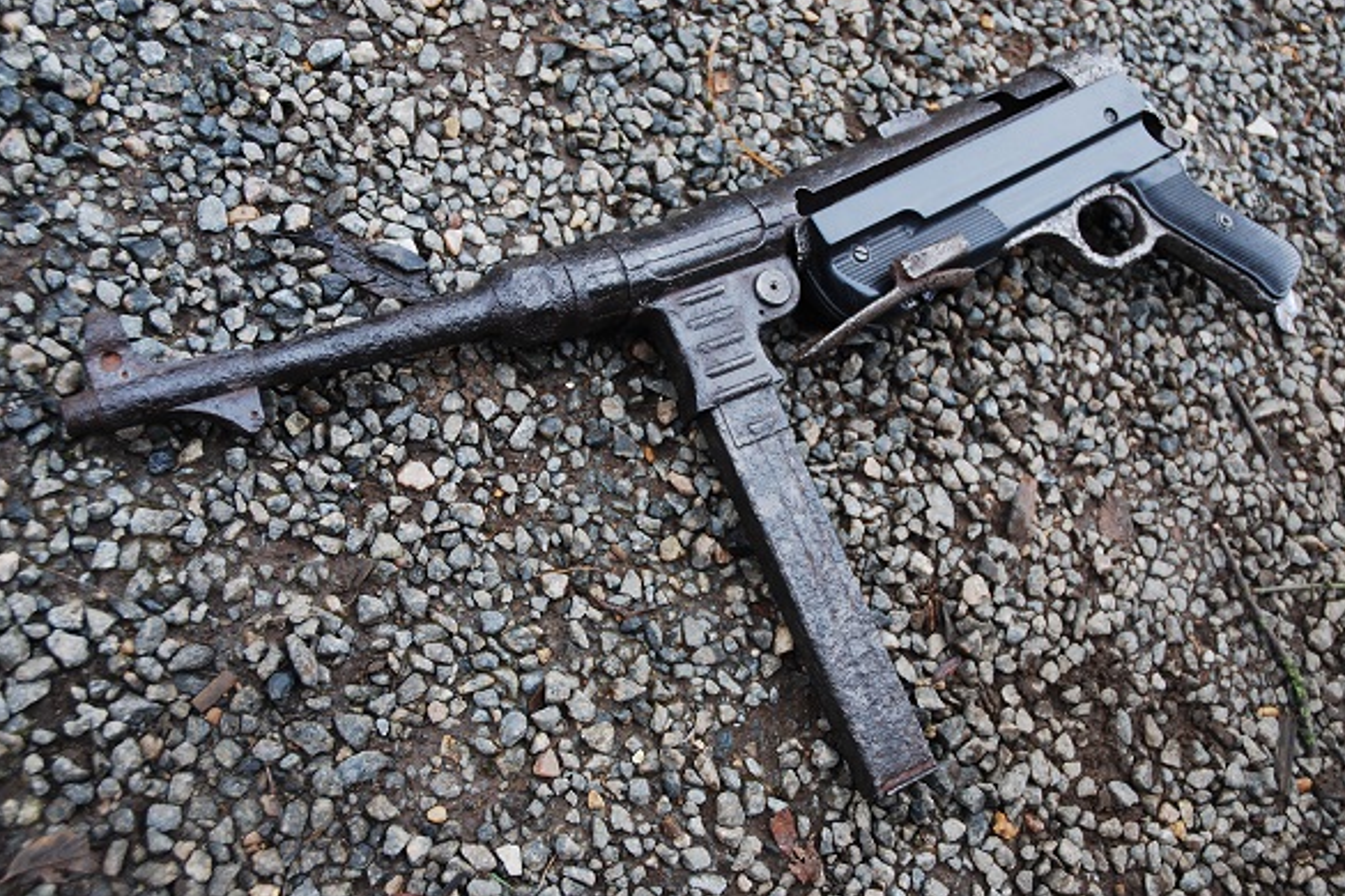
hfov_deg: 50.1
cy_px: 447
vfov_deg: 34.6
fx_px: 1439
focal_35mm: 39
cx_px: 681
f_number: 5
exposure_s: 1/100
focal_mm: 25
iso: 200
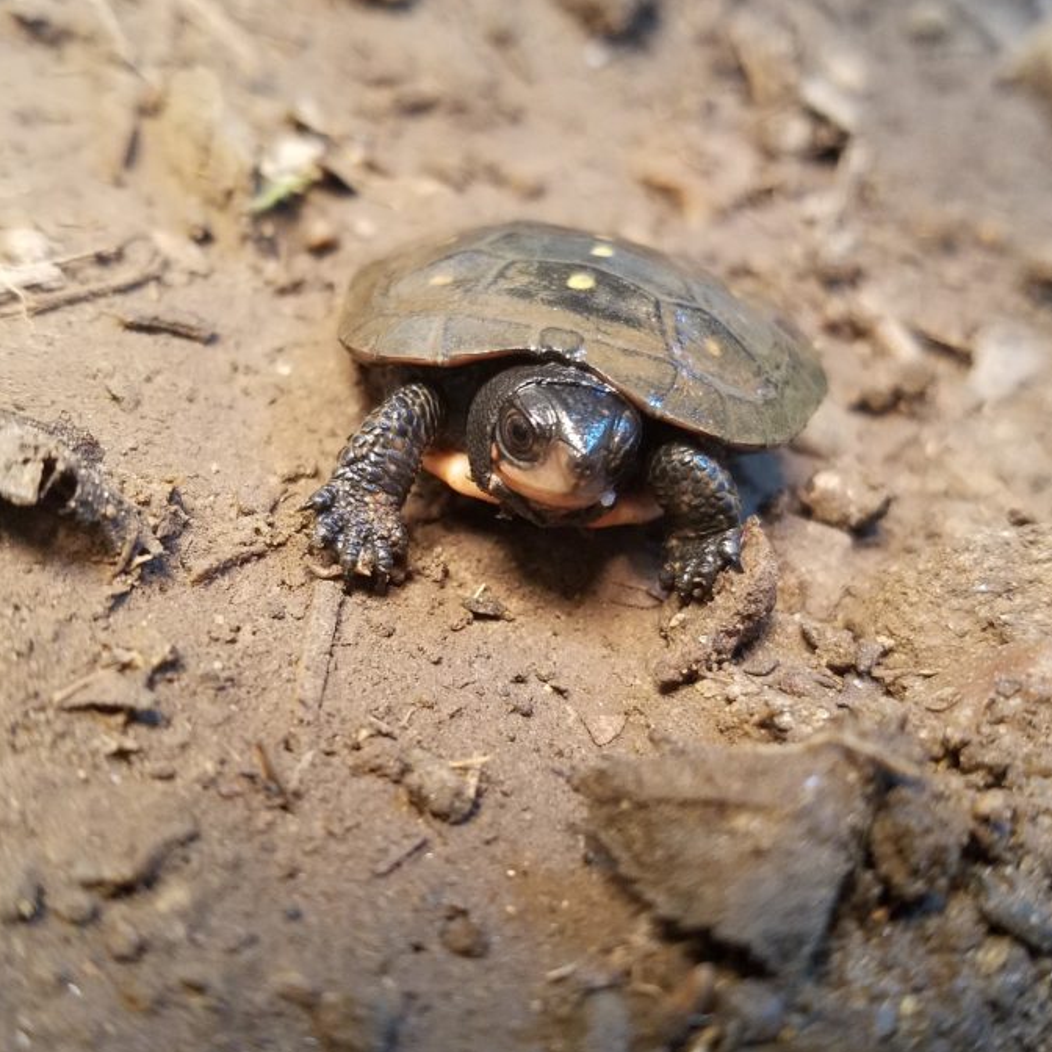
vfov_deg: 47.2
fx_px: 1203
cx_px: 512
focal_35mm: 35
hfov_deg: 47.2
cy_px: 510
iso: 125
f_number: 1.7
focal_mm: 4.2
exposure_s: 1/24
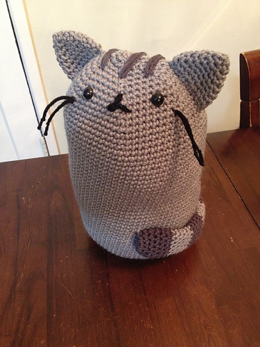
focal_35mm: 35
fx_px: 351
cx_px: 130
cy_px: 174
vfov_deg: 52.6
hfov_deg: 40.7
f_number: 2.4
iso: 400
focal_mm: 4.28
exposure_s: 1/15
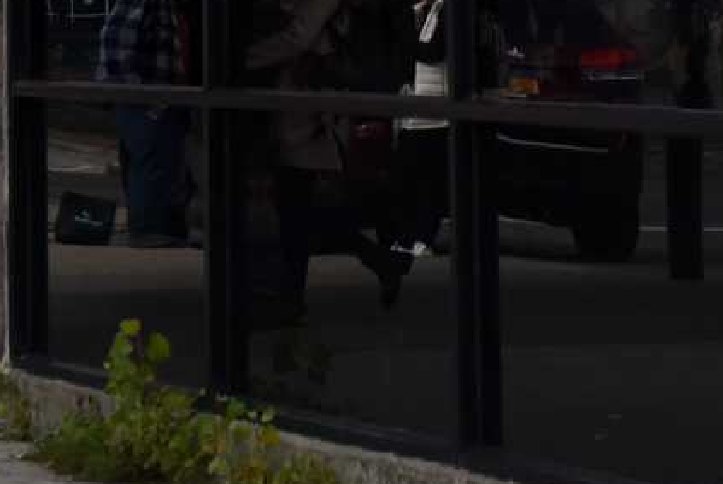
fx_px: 5348
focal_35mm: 266
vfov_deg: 5.1
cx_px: 526
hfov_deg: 7.7
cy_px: -567
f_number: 6.3
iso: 2000
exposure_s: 1/4000
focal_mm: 55
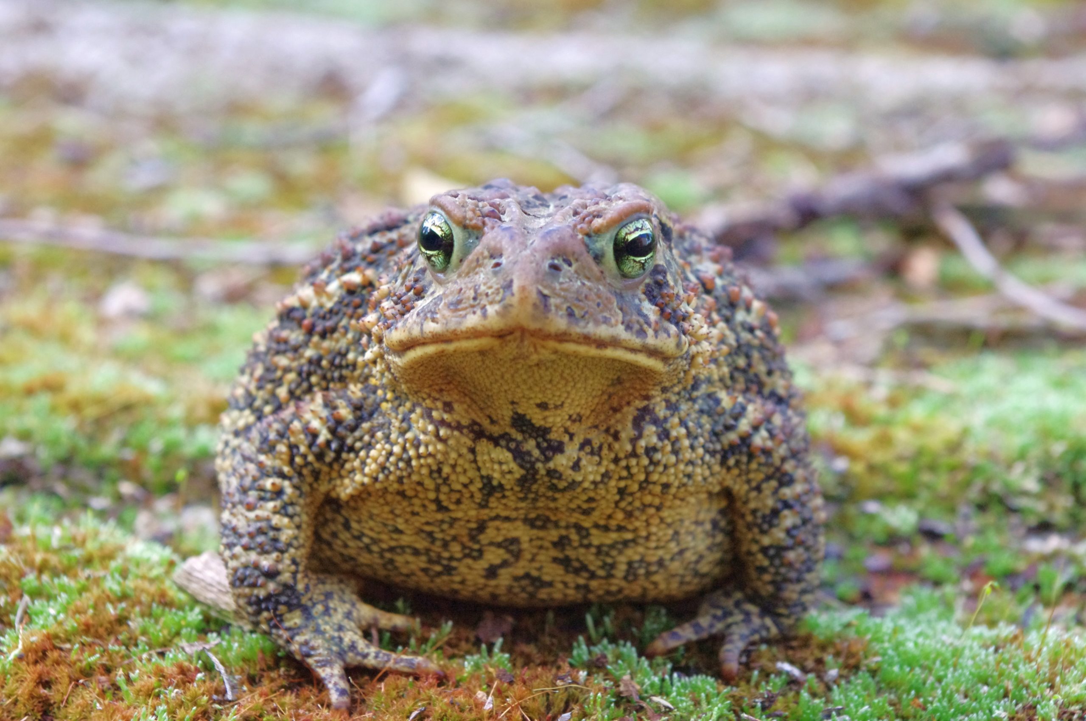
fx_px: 2471
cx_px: 543
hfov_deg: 24.8
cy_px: 360
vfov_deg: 16.6
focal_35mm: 82
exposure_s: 1/100
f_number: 10
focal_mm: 55
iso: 800
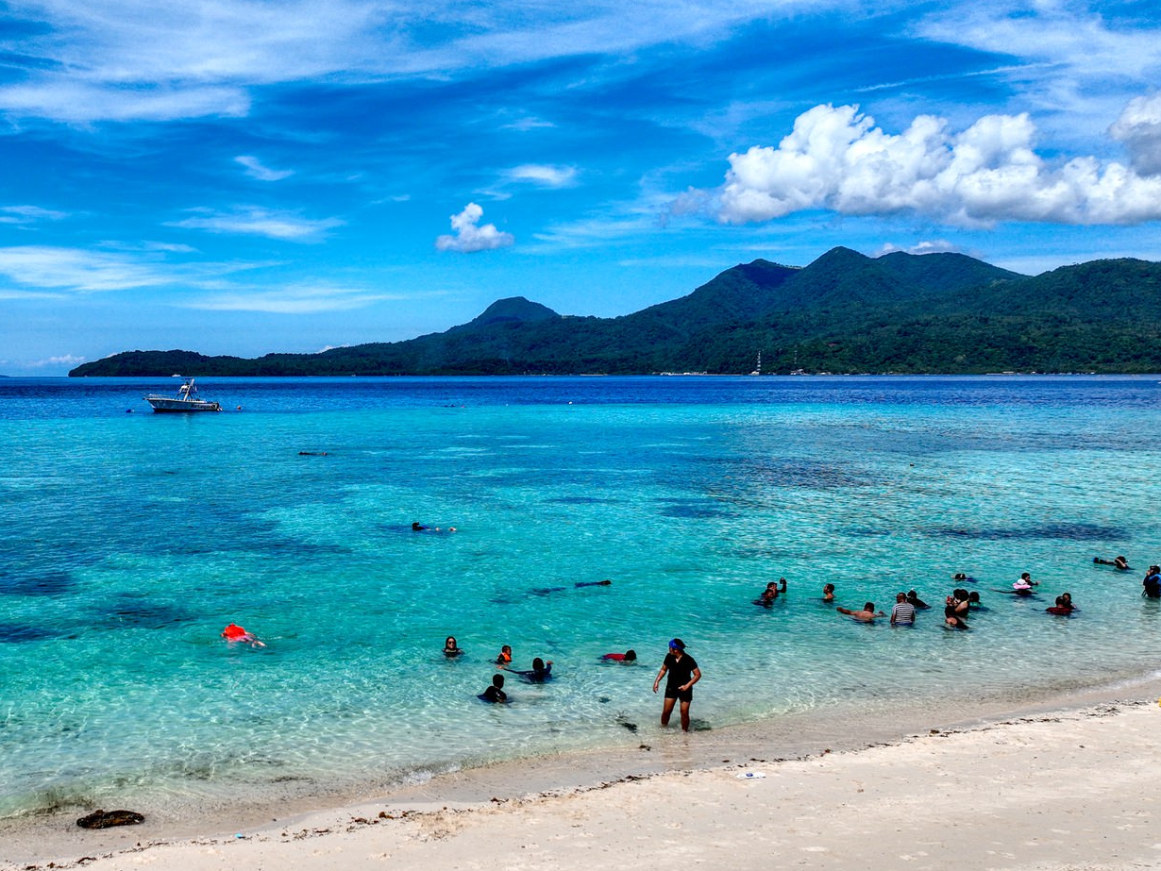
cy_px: 518
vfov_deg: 36.7
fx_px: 1308
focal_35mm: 39
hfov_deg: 45.9
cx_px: 268
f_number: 2.8
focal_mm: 12.29
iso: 100
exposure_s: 1/4000
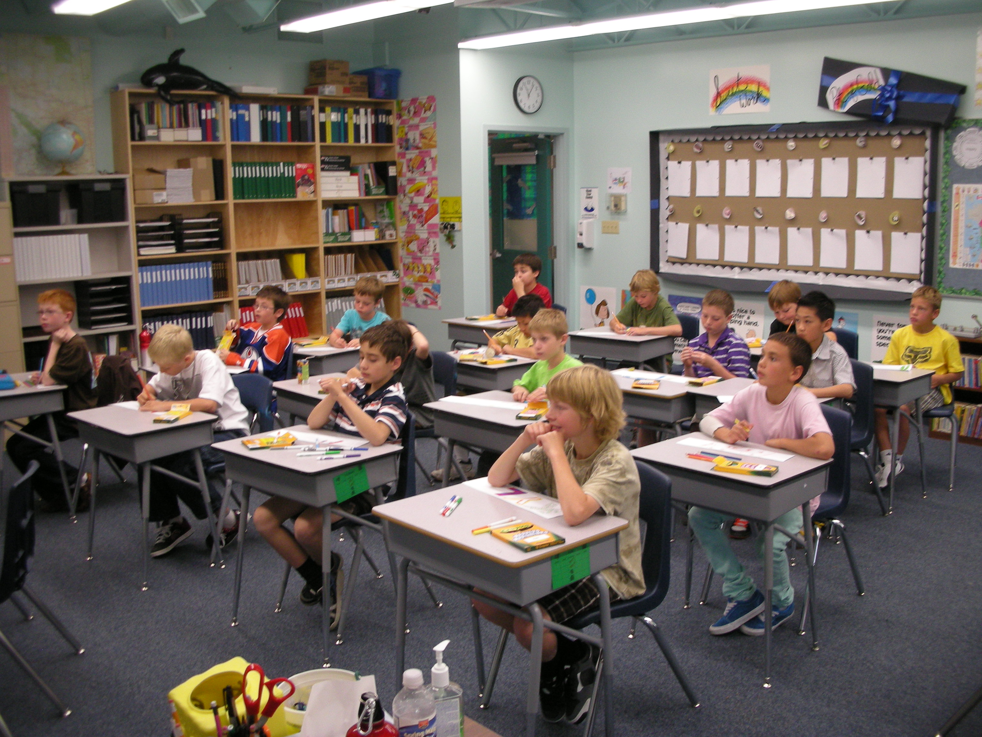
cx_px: 491
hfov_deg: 52.6
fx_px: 993
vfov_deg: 40.7
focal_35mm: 35
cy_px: 368
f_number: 2.8
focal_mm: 5.8
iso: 100
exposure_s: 1/32.1
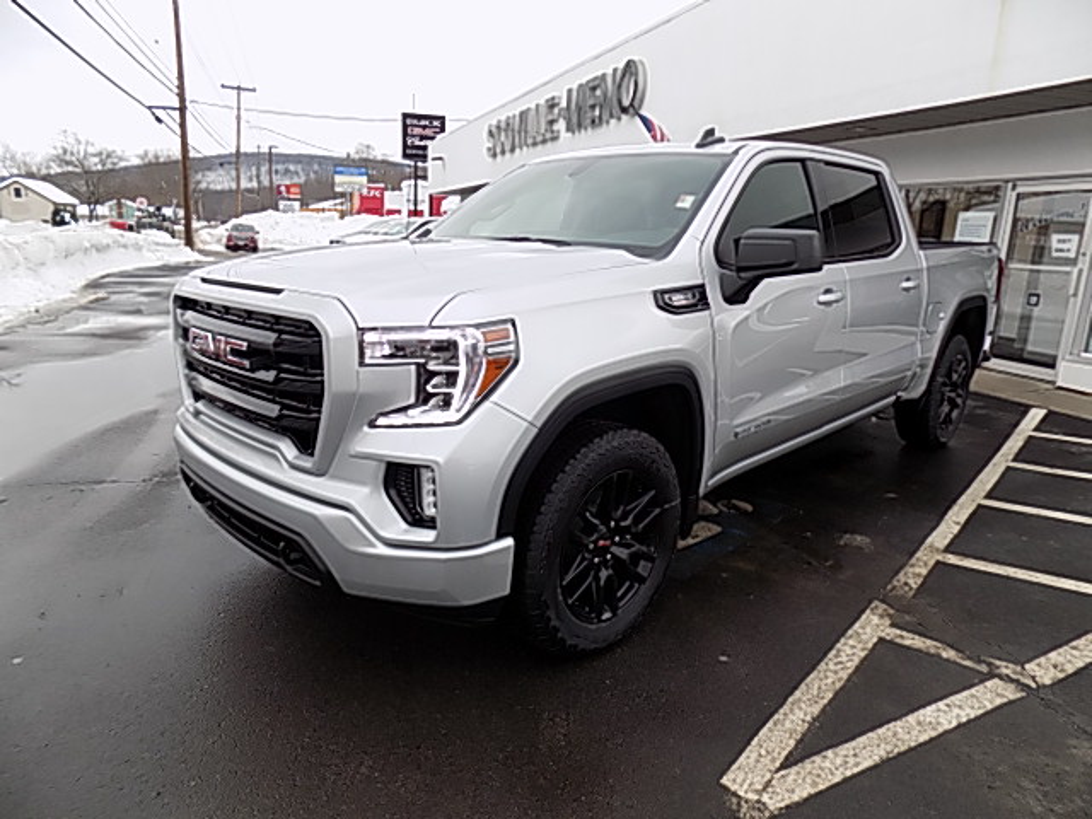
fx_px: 726
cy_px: 410
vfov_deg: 58.9
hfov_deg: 73.9
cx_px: 546
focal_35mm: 23
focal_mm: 4
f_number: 3.1
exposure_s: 1/125
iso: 80
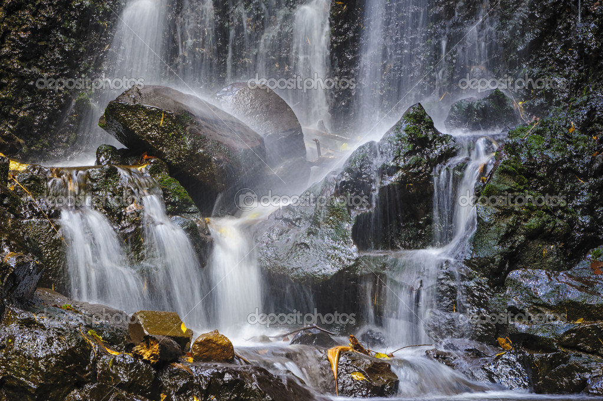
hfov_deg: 10.8
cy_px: 200
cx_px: 302
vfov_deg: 7.2
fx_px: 3181
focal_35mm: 190
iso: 200
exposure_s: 1/2
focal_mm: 190
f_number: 25
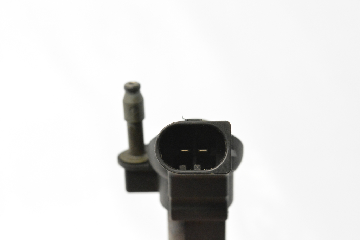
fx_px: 825
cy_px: 120
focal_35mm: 82
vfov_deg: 16.5
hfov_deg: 24.6
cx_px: 180
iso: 6400
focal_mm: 55
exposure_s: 1/400
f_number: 10
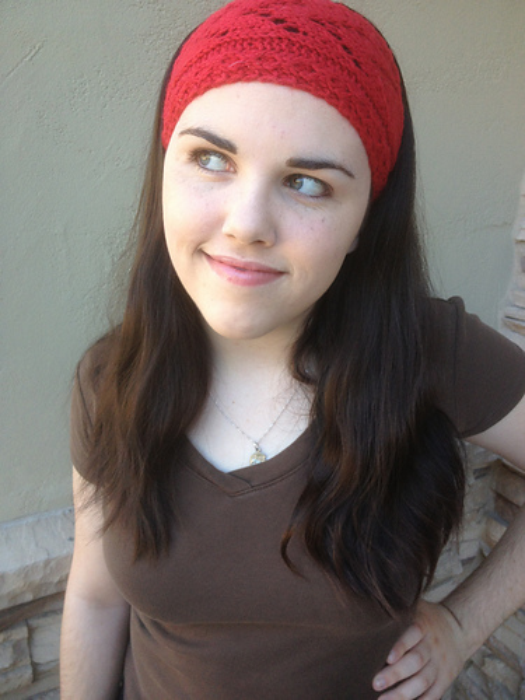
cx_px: 262
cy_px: 350
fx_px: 708
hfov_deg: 40.7
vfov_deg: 52.6
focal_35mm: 35
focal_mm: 4.28
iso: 64
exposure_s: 1/120
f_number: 2.4
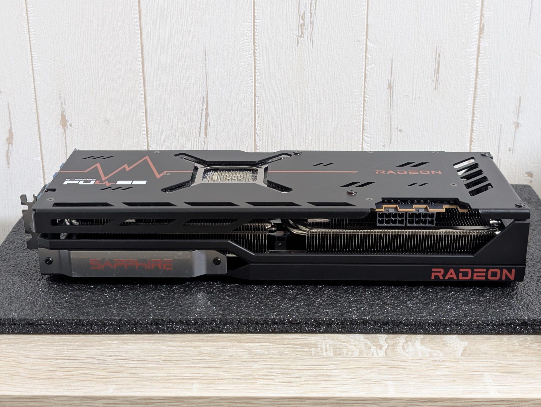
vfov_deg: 29.7
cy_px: 204
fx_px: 767
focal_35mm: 49
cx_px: 270
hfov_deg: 38.9
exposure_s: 1/29.5
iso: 388
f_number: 1.68
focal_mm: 6.9
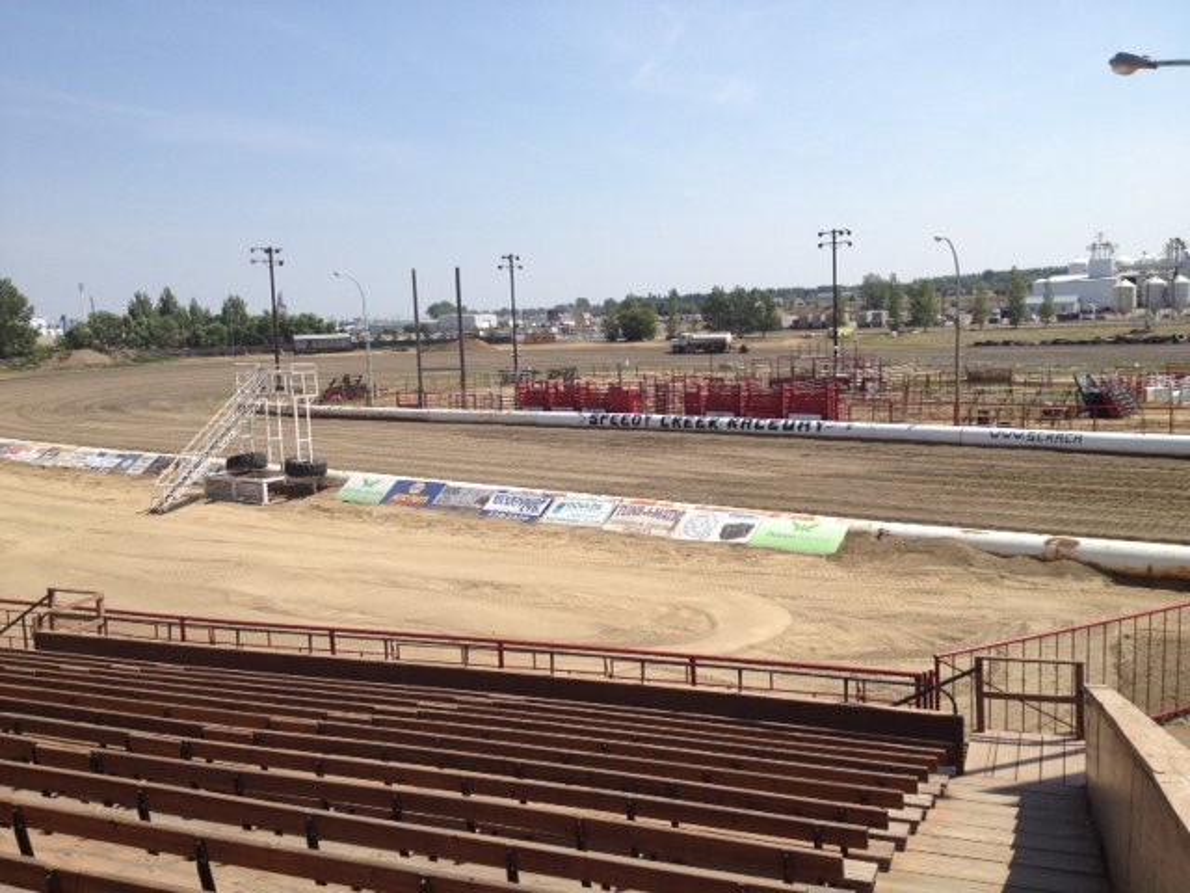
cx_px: 595
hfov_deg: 52.6
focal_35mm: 35
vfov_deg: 40.7
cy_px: 446
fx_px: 1203
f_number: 2.4
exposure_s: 1/2045
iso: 50
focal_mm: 4.28
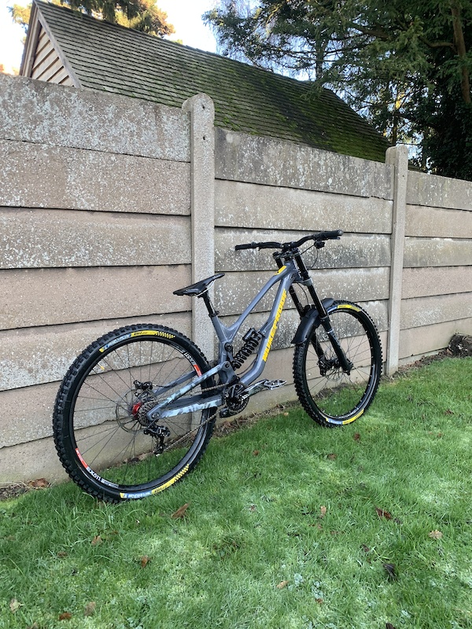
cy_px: 314
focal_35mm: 26
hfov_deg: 53.1
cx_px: 236
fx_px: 473
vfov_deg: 67.3
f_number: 1.8
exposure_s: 1/121
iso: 50
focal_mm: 4.25
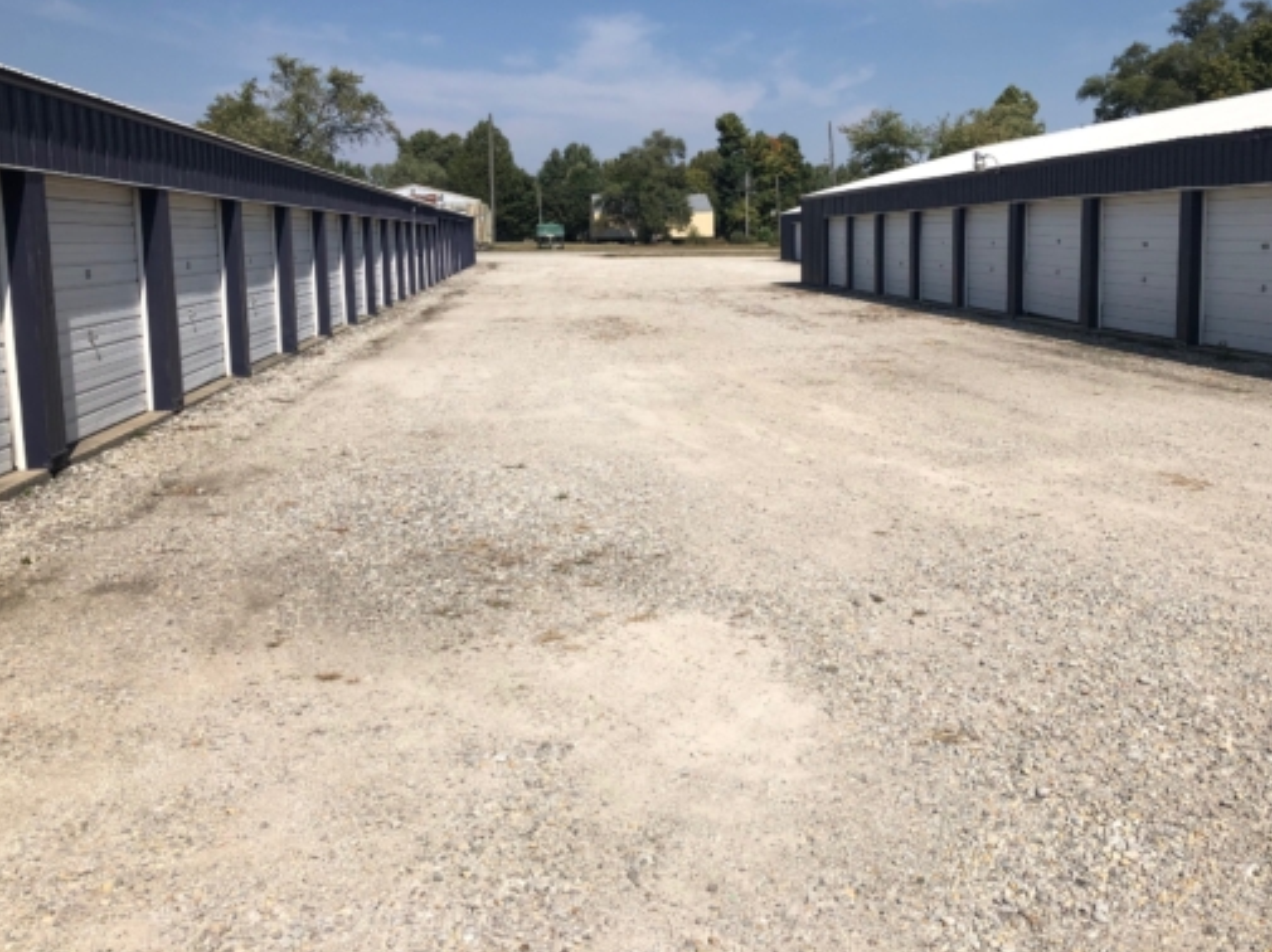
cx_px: 739
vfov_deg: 42.7
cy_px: 393
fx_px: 1212
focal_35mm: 33
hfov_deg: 55.1
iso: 20
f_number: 1.8
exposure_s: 1/4049
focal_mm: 3.99
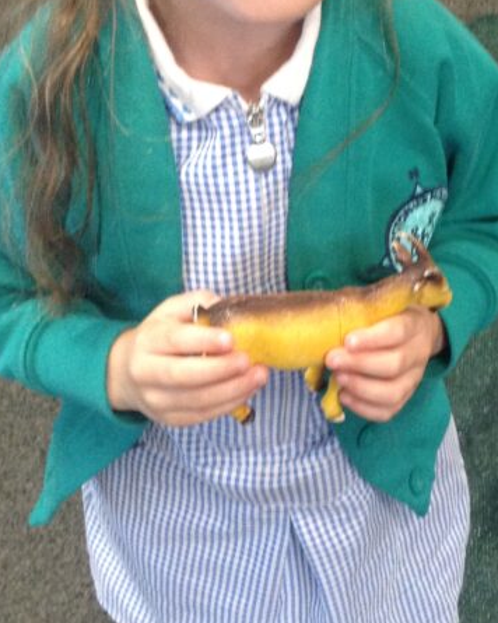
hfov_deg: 20.4
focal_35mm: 74
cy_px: 255
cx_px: 409
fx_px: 1363
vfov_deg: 25.7
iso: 125
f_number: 2.4
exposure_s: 1/24
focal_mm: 3.3
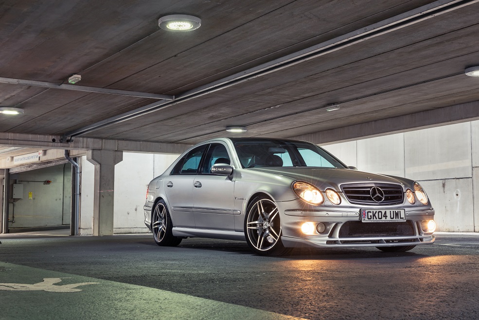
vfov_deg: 24.2
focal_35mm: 56
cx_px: 240
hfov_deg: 35.6
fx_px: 745
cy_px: 160
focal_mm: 56
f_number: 11
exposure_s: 1.3
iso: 400
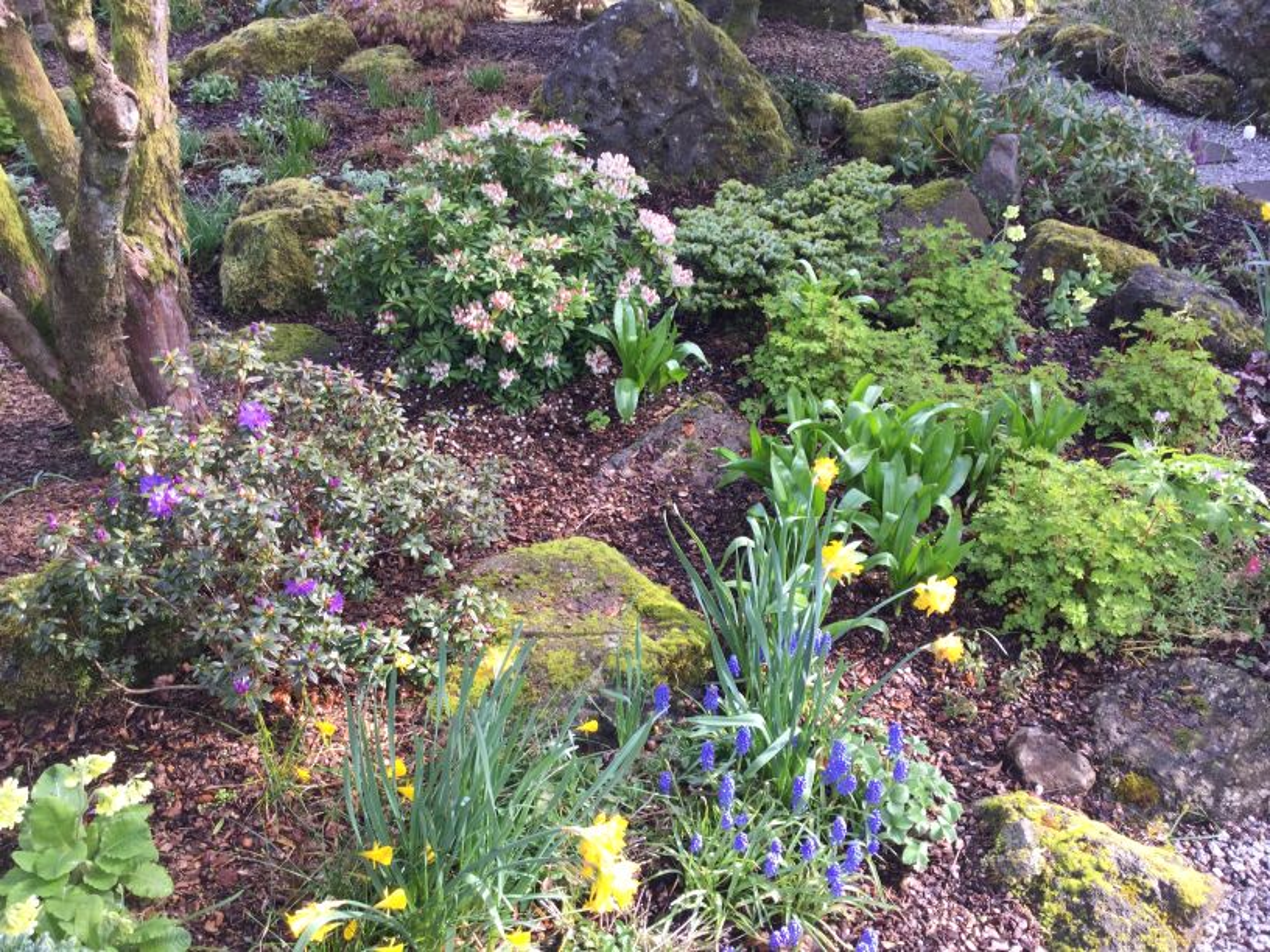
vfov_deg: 45.4
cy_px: 476
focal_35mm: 31
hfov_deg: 58.4
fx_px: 1137
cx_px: 635
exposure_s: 1/104
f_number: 2.4
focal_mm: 3.3
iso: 25
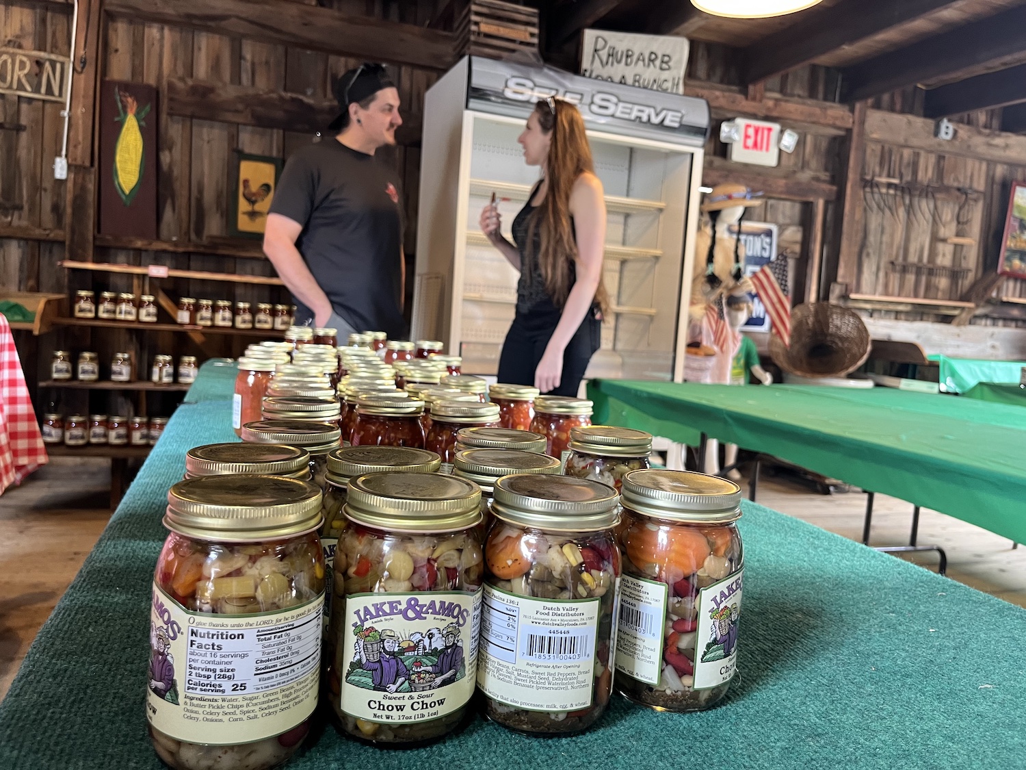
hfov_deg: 67.3
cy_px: 385
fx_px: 771
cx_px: 513
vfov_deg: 53.1
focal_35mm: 26
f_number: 1.6
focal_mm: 5.1
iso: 160
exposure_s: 1/60
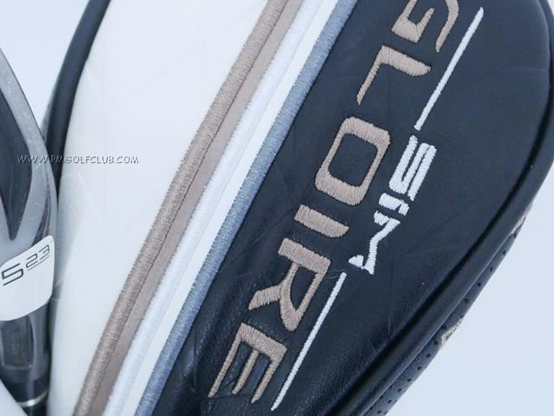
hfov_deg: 19.5
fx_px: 1585
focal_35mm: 99
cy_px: 81
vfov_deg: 14.9
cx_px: 78
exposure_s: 1/60
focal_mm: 25
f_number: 4.5
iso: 1600
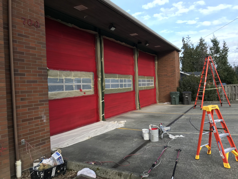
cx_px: 119
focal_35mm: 28
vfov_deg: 49.7
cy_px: 90
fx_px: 193
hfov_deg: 63.4
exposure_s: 1/270
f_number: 1.8
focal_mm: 3.99
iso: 20
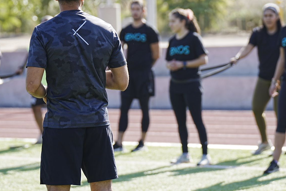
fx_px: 1565
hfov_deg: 10.4
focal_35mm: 197
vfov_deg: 7.0
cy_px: 90
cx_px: 146
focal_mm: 117
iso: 100
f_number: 3.2
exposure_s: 1/500
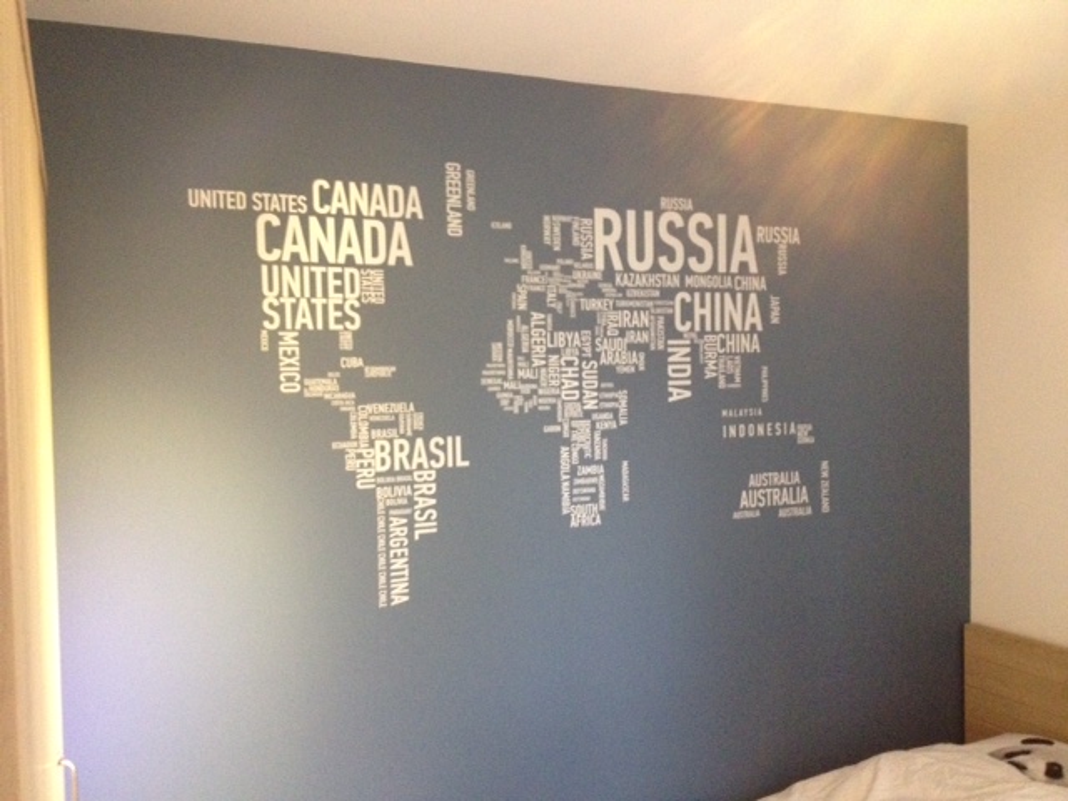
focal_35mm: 35
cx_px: 534
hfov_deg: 52.6
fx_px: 1080
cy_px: 400
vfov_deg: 40.7
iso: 400
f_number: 2.4
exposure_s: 1/15
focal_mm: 4.28
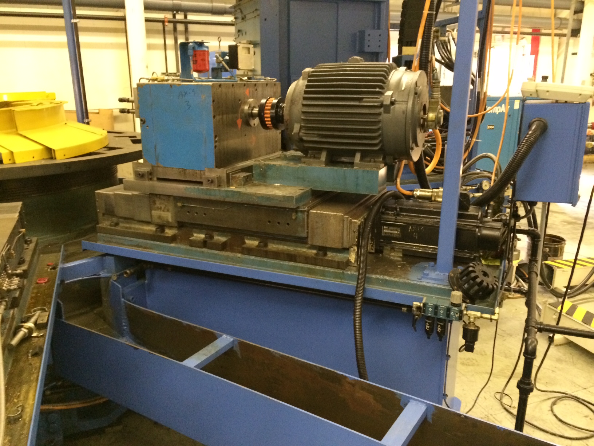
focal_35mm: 30
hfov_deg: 60.0
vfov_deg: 46.8
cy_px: 223
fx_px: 515
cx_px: 297
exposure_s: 1/20
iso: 320
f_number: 2.2
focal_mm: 4.12
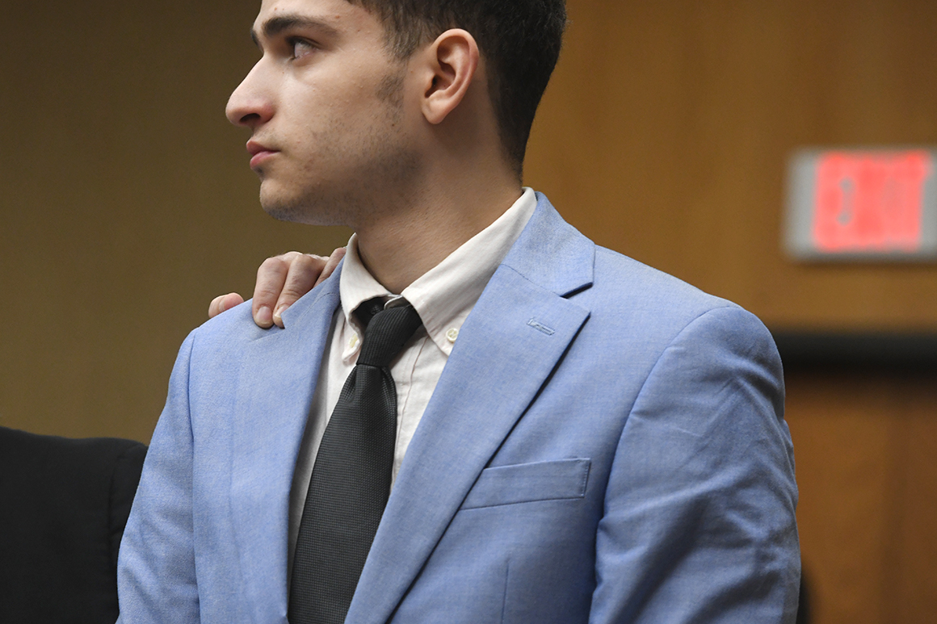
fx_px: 5855
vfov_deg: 6.1
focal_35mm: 225
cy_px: 266
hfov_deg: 9.1
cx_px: 211
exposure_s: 1/60
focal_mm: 145
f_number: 5.6
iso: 1600
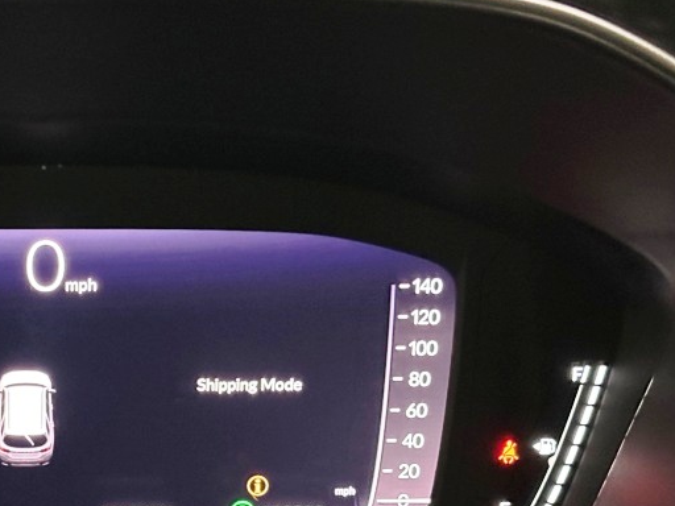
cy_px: 385
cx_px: 25
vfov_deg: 15.3
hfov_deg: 19.9
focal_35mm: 96
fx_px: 1872
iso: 640
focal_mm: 6.86
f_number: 1.78
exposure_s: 1/24
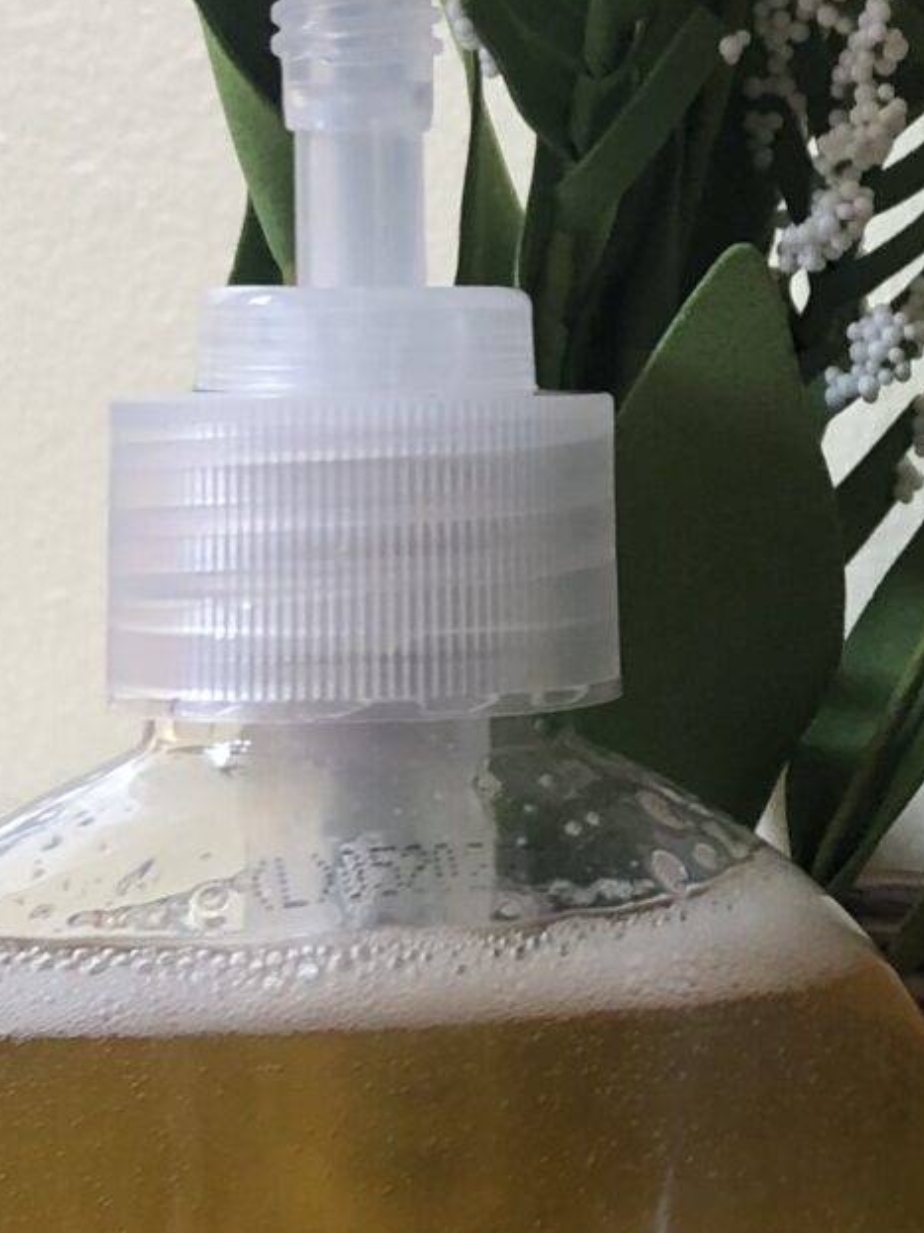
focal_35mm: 115
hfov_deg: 12.4
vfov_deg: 17.1
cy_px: 463
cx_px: 1284
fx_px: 4094
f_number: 1.8
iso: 32
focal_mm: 3.99
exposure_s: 1/30
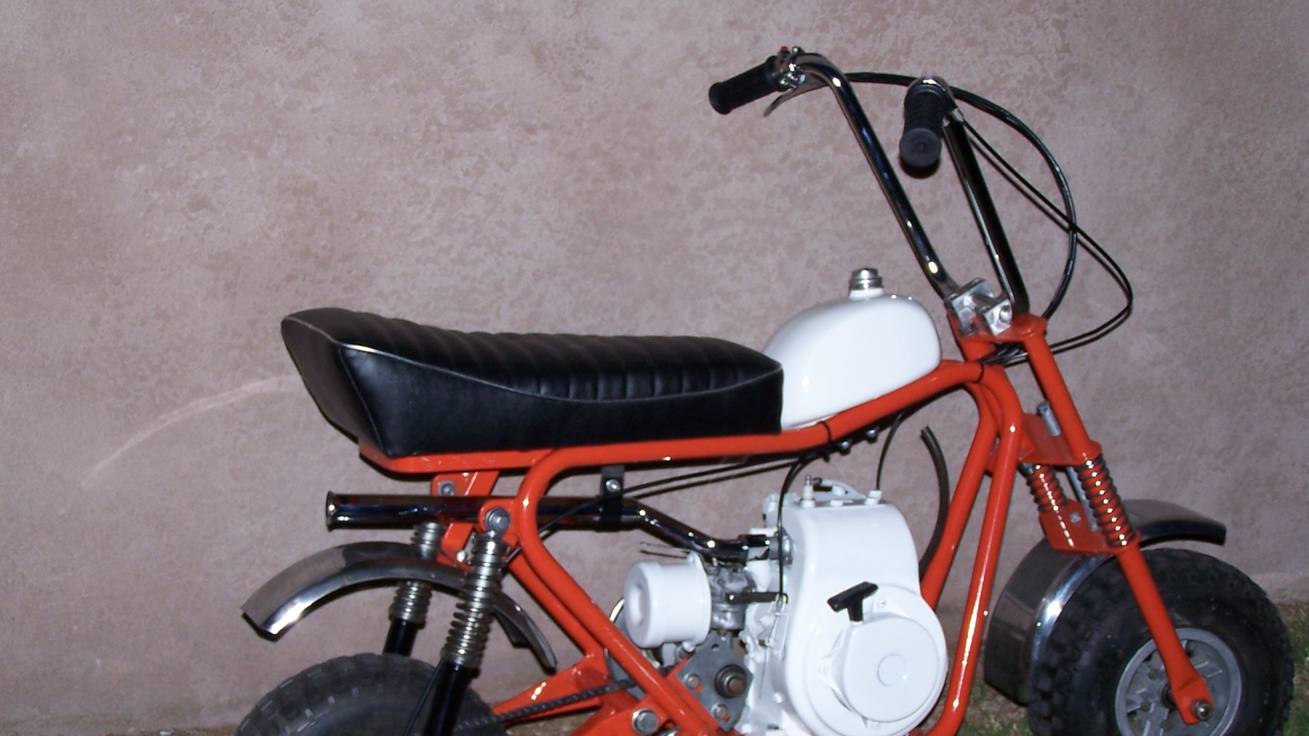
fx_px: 2395
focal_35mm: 69
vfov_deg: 17.5
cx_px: 621
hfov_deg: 30.6
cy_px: 449
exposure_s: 1/60
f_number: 3.1
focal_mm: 9.3
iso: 80
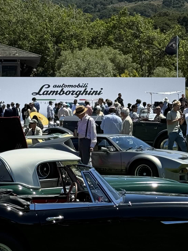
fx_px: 956
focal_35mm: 132
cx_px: 74
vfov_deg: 14.9
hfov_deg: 11.2
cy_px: 129
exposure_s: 1/2717
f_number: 1.78
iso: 64
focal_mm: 6.76
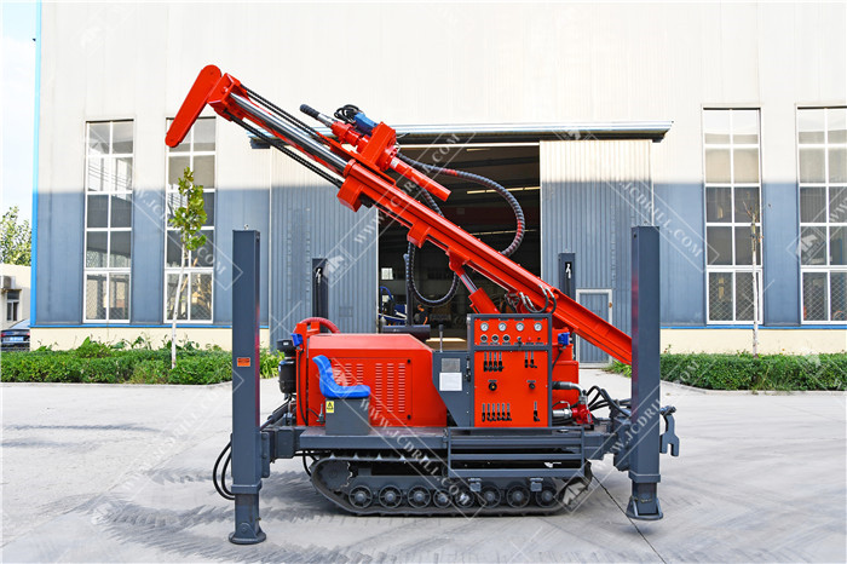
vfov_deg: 43.6
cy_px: 282
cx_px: 424
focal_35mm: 30
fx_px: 705
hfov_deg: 62.0
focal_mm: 20
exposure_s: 1/250
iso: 200
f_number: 7.1
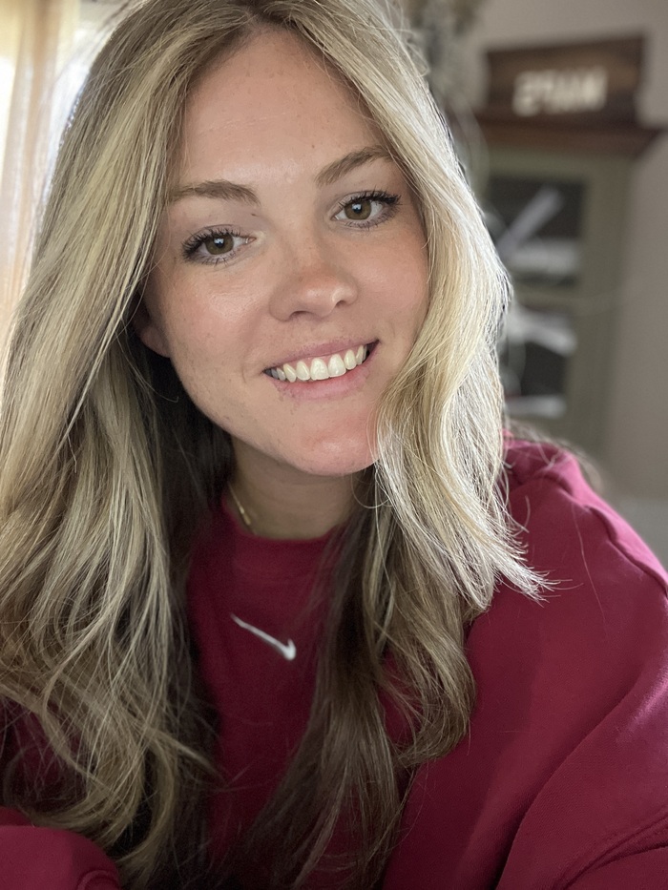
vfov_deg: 60.0
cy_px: 445
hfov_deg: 46.8
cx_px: 334
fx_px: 772
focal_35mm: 30
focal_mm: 2.71
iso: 320
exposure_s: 1/50
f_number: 2.2
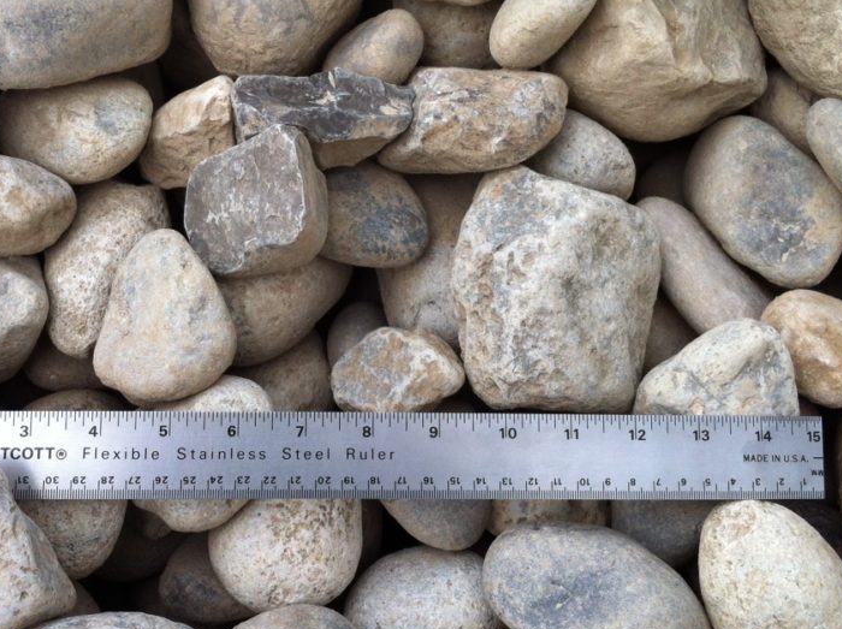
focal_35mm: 54
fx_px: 1312
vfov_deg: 26.9
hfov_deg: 35.5
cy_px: 226
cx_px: 333
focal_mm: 3.85
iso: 80
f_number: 2.8
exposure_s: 1/243
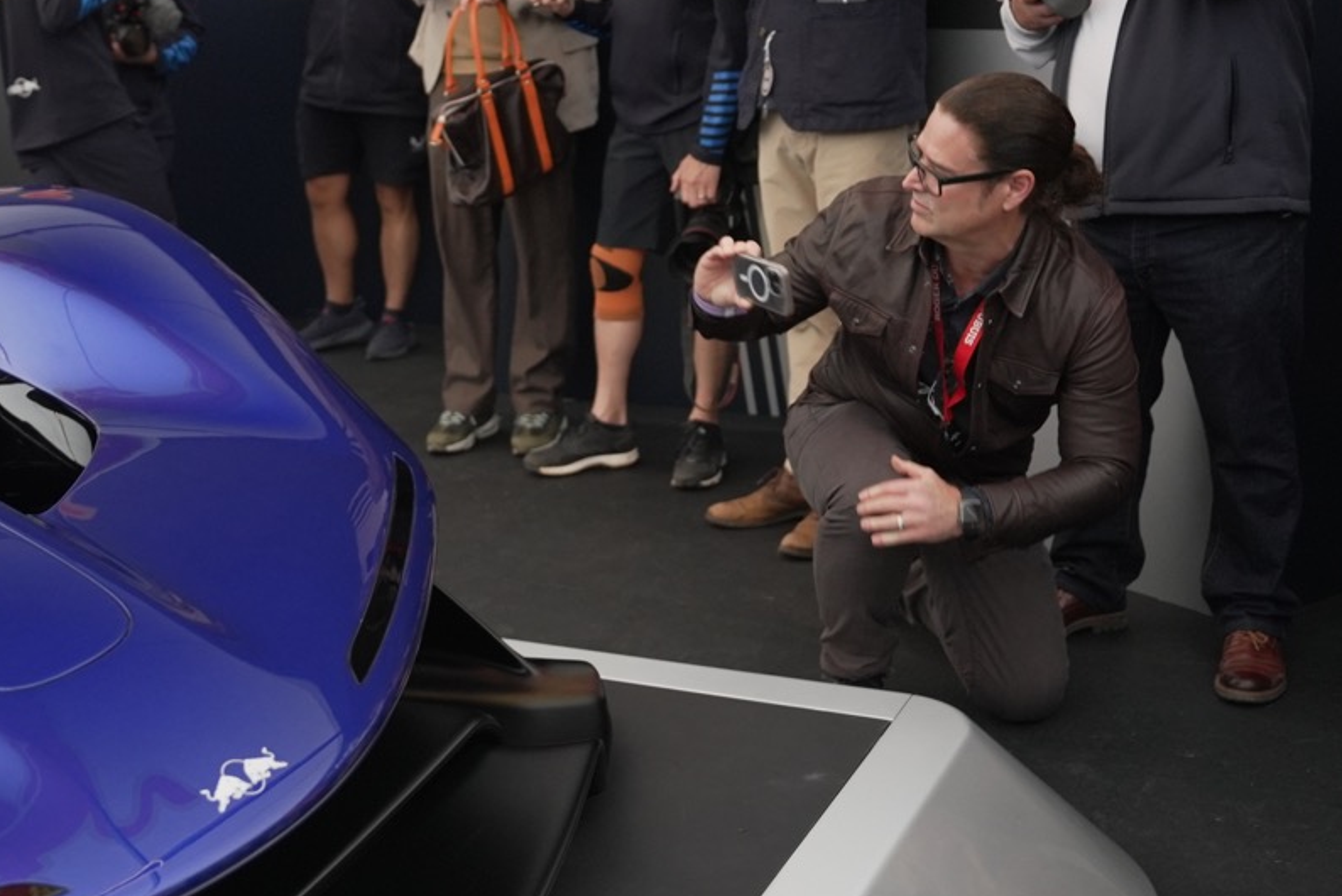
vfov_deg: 27.0
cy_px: 467
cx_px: 385
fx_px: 1864
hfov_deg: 38.8
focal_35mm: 50
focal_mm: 31
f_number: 2.8
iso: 2500
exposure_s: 1/50
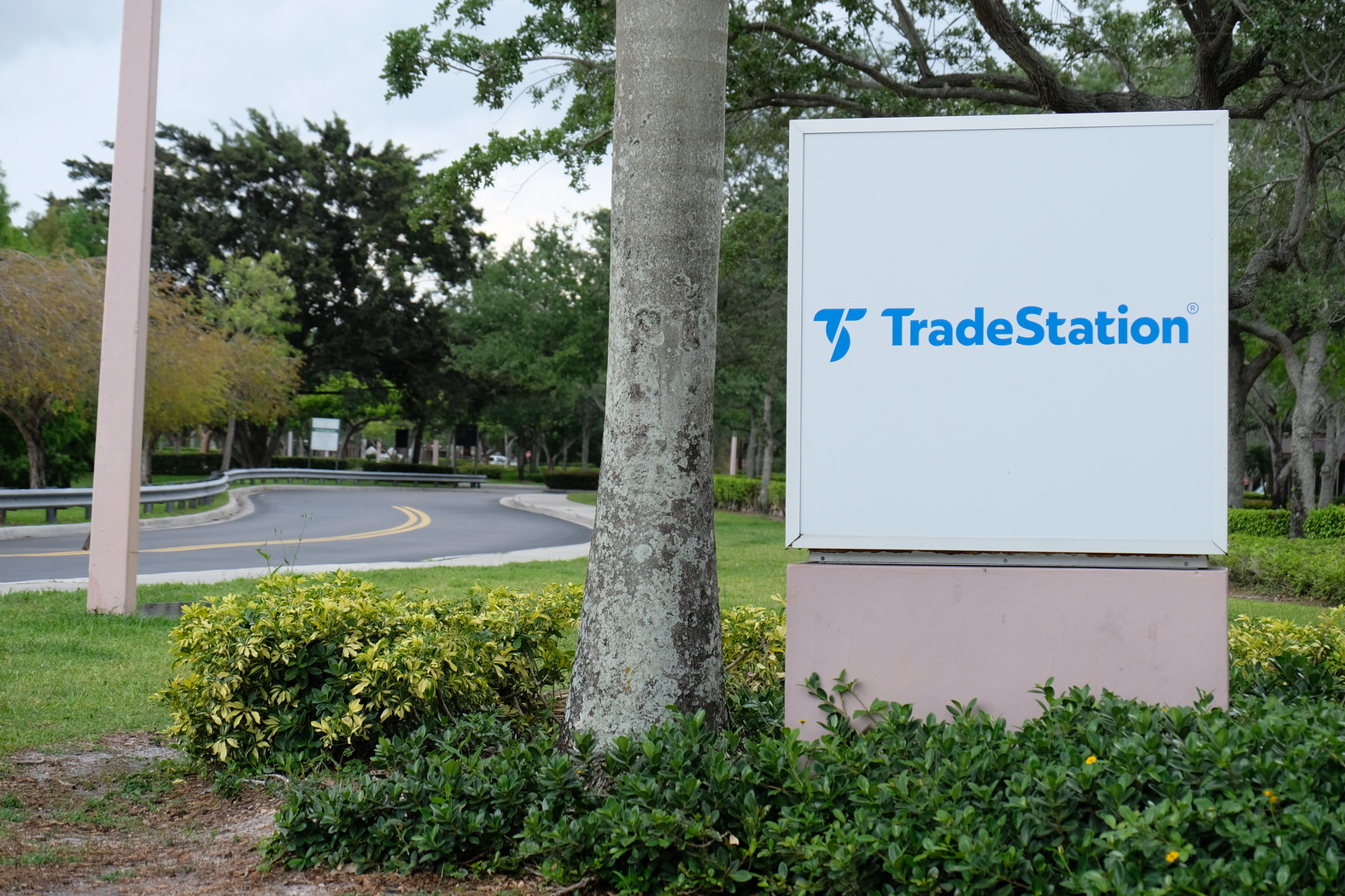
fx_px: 2354
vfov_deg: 21.6
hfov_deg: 31.9
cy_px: 442
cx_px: 678
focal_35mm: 63
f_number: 4.5
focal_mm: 41.3
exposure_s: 1/420
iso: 400
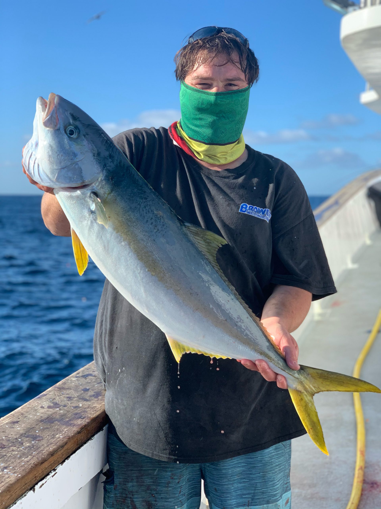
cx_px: 190
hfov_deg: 28.0
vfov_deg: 36.8
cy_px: 254
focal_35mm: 52
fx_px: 763
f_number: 2.4
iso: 16
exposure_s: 1/631
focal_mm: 6
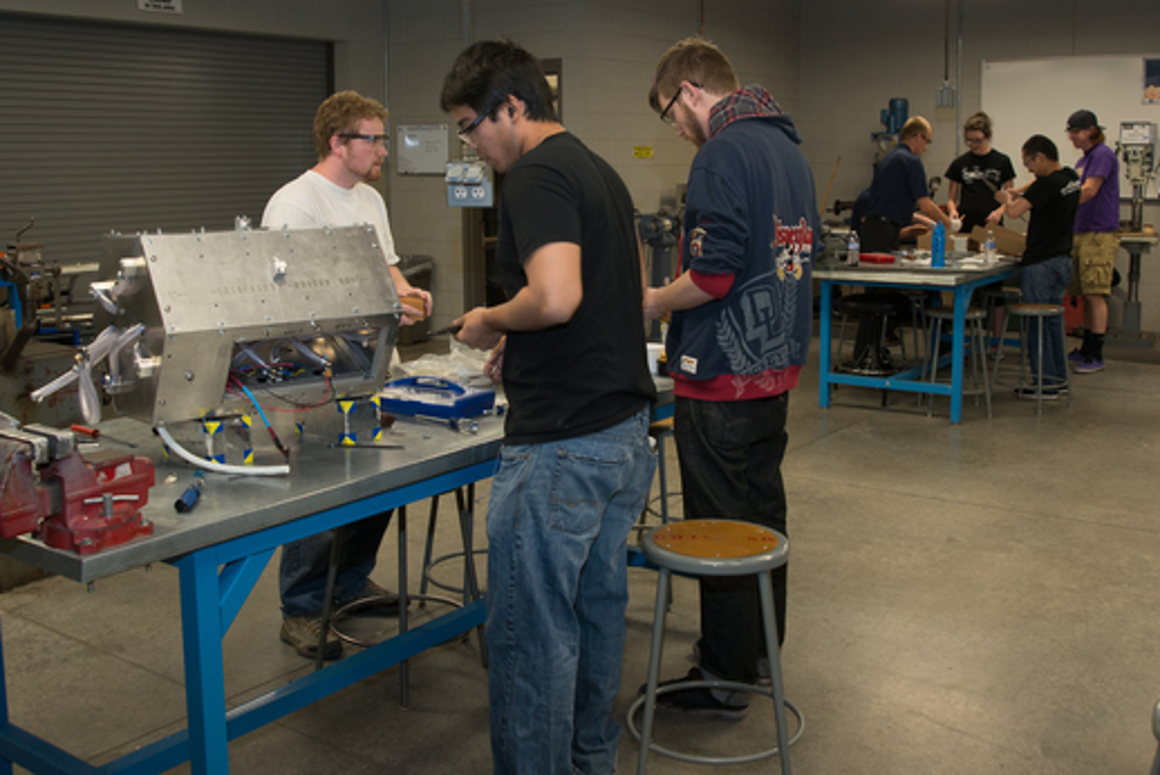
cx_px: 601
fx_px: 1193
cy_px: 286
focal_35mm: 37
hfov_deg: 51.8
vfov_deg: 35.8
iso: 1000
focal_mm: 24
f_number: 8
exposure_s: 1/60
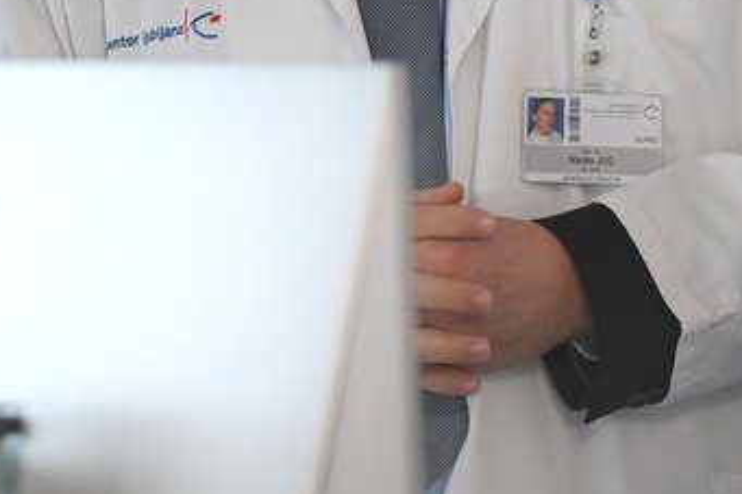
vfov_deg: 1.9
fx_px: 14503
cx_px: 261
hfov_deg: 2.9
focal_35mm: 704
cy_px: -224
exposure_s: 1/160
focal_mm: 200
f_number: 4.5
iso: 3200
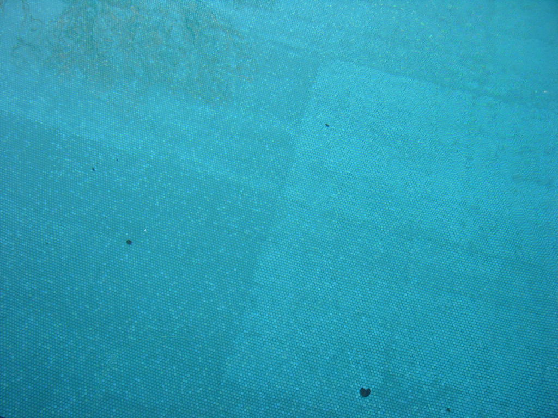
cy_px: 209
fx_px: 564
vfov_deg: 40.7
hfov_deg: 52.6
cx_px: 279
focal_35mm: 35
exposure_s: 1/46.7
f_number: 2.8
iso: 50
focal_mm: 8.9
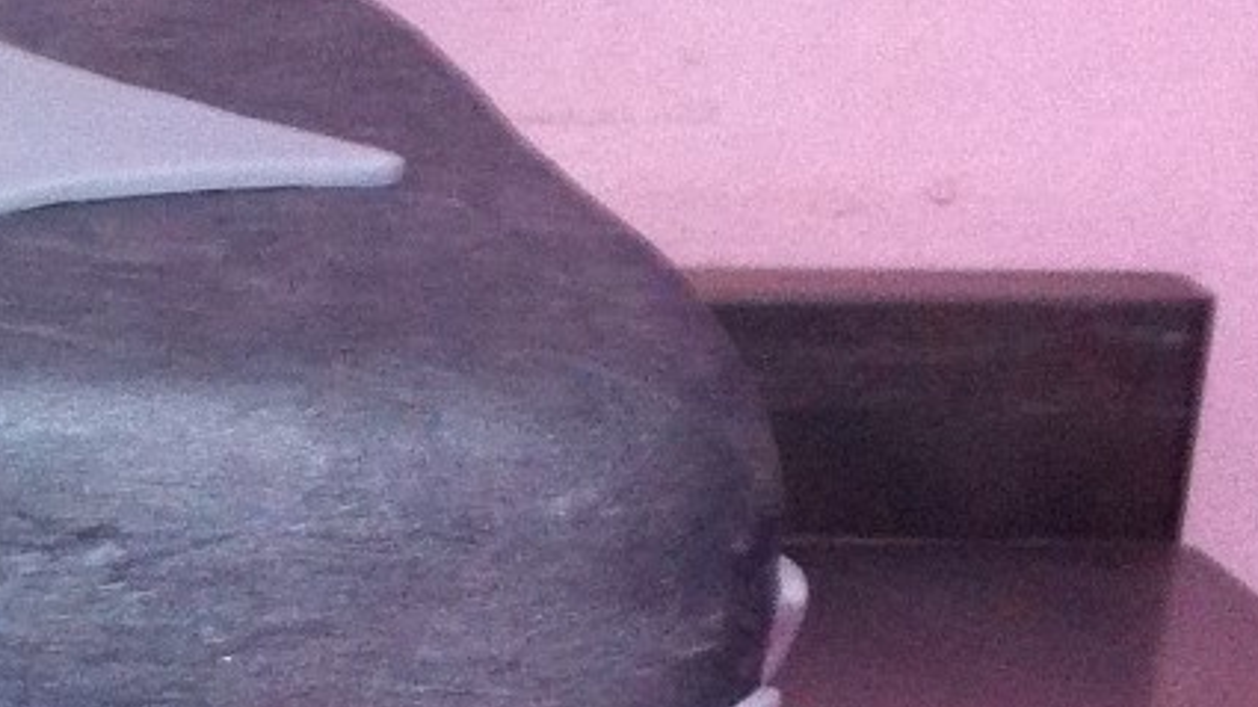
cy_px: 231
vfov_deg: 8.4
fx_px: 4803
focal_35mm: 144
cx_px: -537
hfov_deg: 14.1
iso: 250
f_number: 2.8
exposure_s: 1/15
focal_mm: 3.85
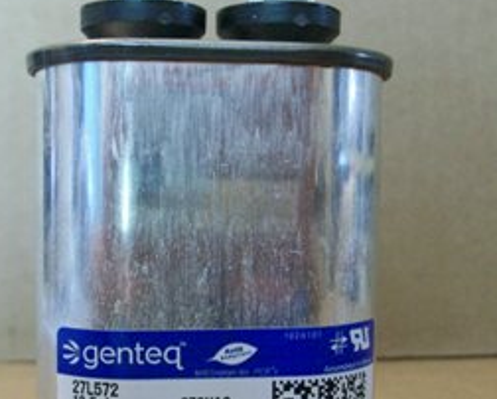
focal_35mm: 59
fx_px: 869
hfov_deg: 31.7
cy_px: 271
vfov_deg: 25.7
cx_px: 166
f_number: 2.8
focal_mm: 5.7
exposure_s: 1/9.27
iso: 160
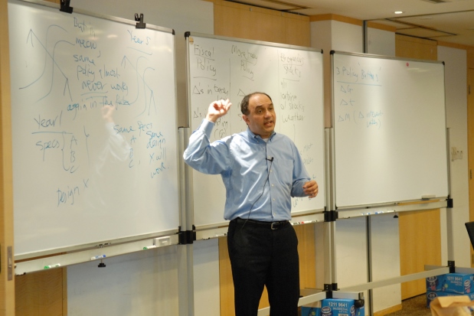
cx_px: 237
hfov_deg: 24.6
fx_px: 1086
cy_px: 158
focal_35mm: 82
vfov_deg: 16.6
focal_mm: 55
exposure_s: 1/60
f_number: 2.8
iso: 1000
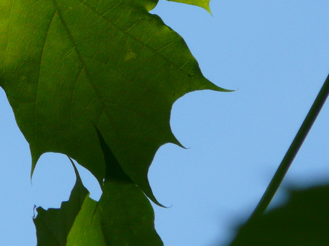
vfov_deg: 1.1
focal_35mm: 1381
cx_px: -4
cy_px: -54
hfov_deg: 1.4
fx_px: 13119
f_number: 5.6
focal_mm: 82.8
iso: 100
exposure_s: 1/250
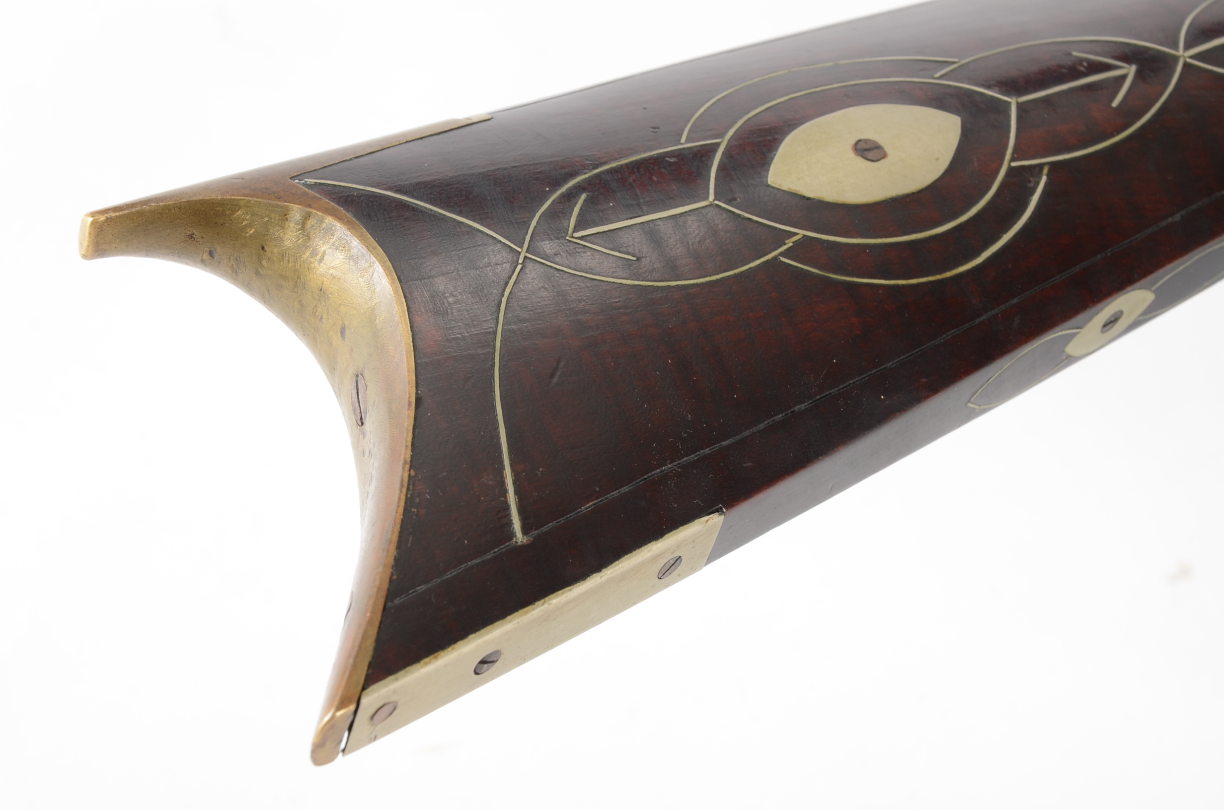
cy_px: 405
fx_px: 3817
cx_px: 612
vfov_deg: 12.1
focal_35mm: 112
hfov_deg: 18.2
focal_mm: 75
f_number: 10
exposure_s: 1/125
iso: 200
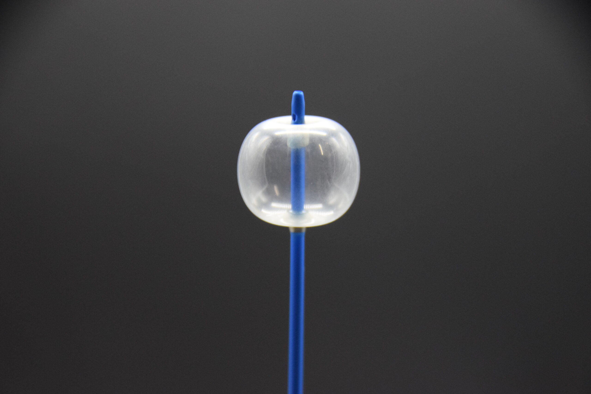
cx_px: 296
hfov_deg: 6.9
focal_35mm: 300
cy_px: 197
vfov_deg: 4.6
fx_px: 4925
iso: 2200
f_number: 6.3
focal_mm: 200
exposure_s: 1/125
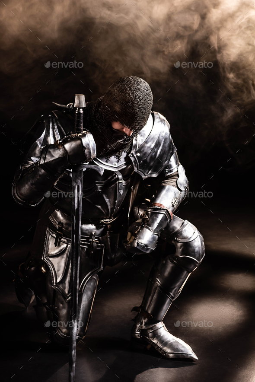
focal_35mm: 105
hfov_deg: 13.1
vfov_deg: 19.5
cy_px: 191
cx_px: 128
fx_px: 1115
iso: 200
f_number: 8
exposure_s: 1/200
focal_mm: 105
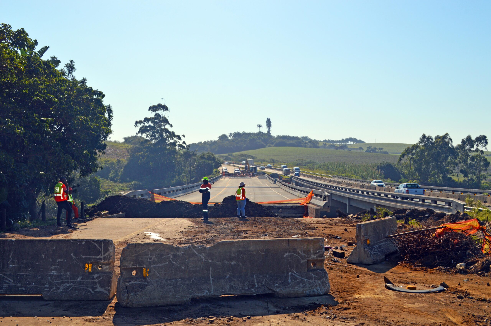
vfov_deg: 30.8
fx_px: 593
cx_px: 246
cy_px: 163
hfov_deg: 45.0
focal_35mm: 44
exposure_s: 1/200
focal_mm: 29
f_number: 10
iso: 100
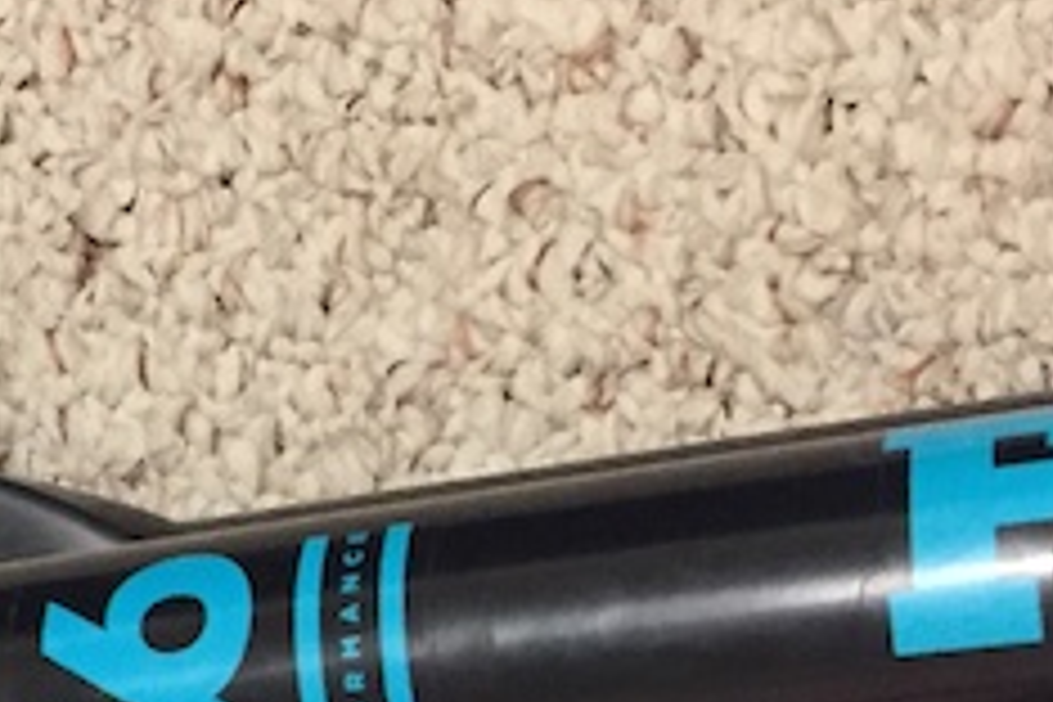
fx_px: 3013
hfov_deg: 19.4
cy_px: 711
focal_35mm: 103
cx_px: 58
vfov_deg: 13.1
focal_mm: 4.15
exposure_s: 1/15
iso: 320
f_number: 2.2
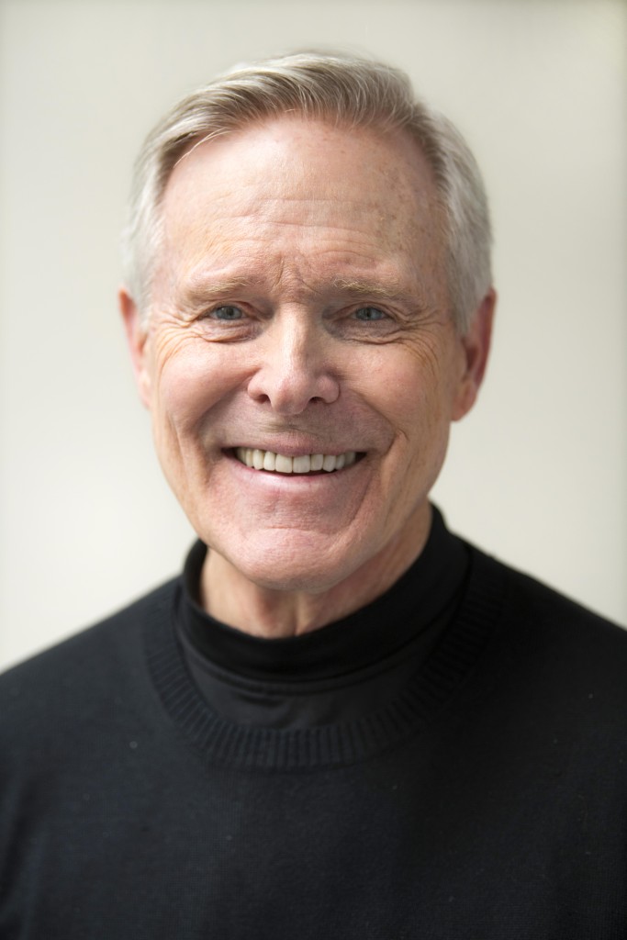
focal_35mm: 102
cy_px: 470
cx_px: 314
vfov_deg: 20.0
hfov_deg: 13.4
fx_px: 2664
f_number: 2.8
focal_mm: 102
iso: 560
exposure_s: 1/160
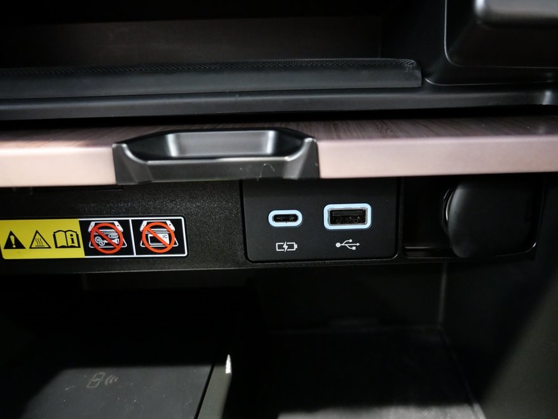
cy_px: 225
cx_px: 320
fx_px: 451
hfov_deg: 63.2
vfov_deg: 49.7
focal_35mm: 28
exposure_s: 1/4
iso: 3200
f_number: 3.5
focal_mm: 12
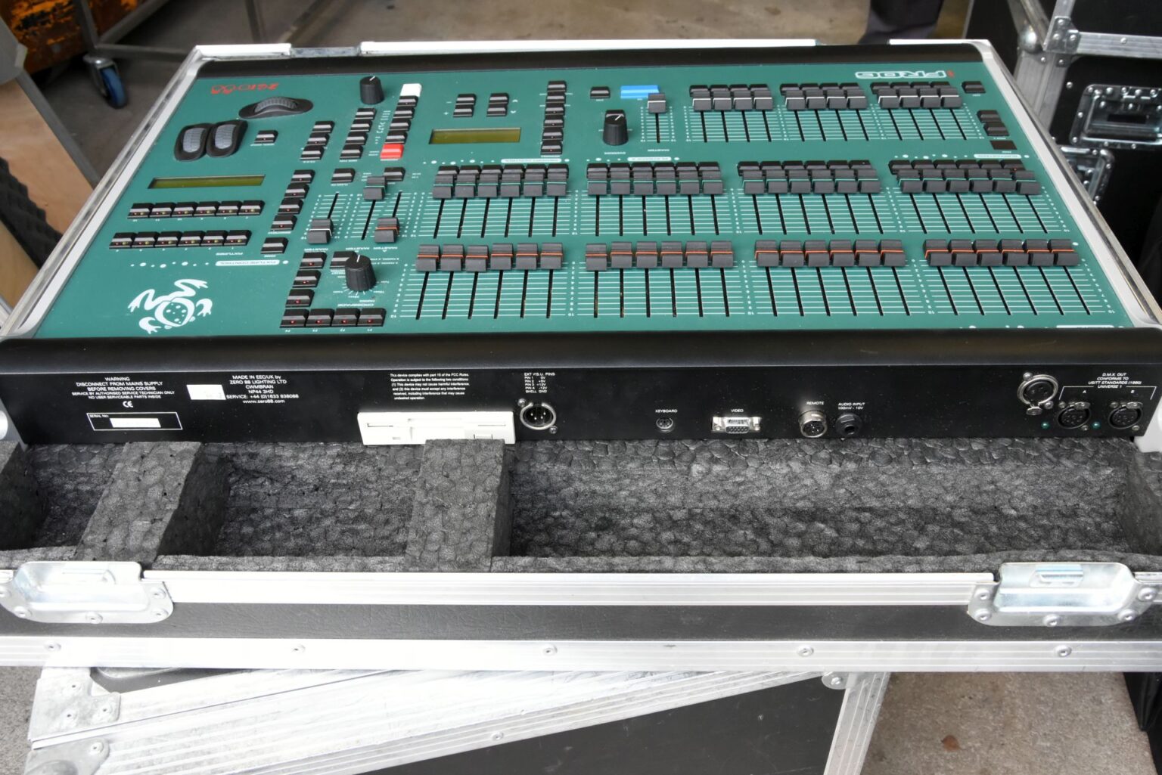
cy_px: 388
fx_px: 1065
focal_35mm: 33
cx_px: 581
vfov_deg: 40.0
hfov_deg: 57.2
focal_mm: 22
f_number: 10
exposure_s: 1/60
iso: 1600
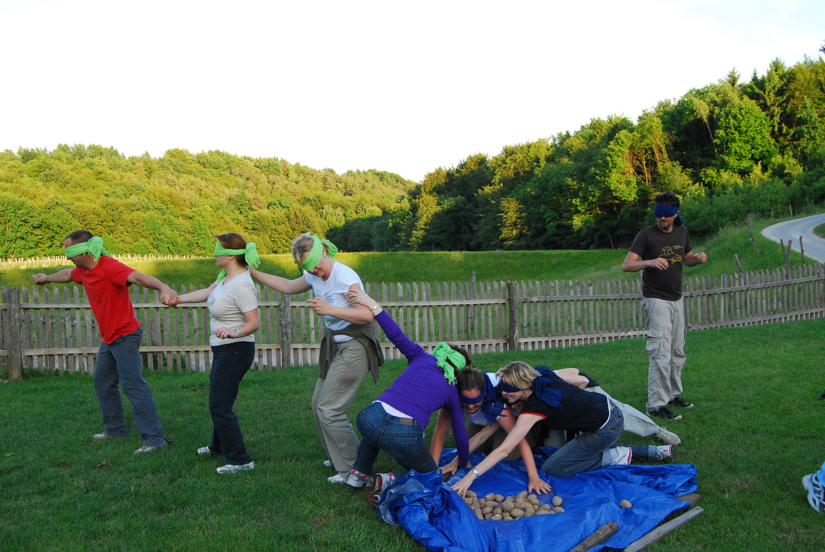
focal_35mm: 36
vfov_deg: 37.0
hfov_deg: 53.1
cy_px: 276
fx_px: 826
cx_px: 412
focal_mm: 24
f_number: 9
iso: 800
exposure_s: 1/320
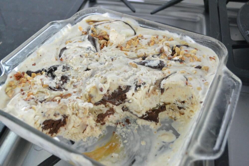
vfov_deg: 36.9
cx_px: 124
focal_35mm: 36
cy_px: 83
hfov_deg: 53.1
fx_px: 249
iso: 3200
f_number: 4
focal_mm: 24
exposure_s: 1/13
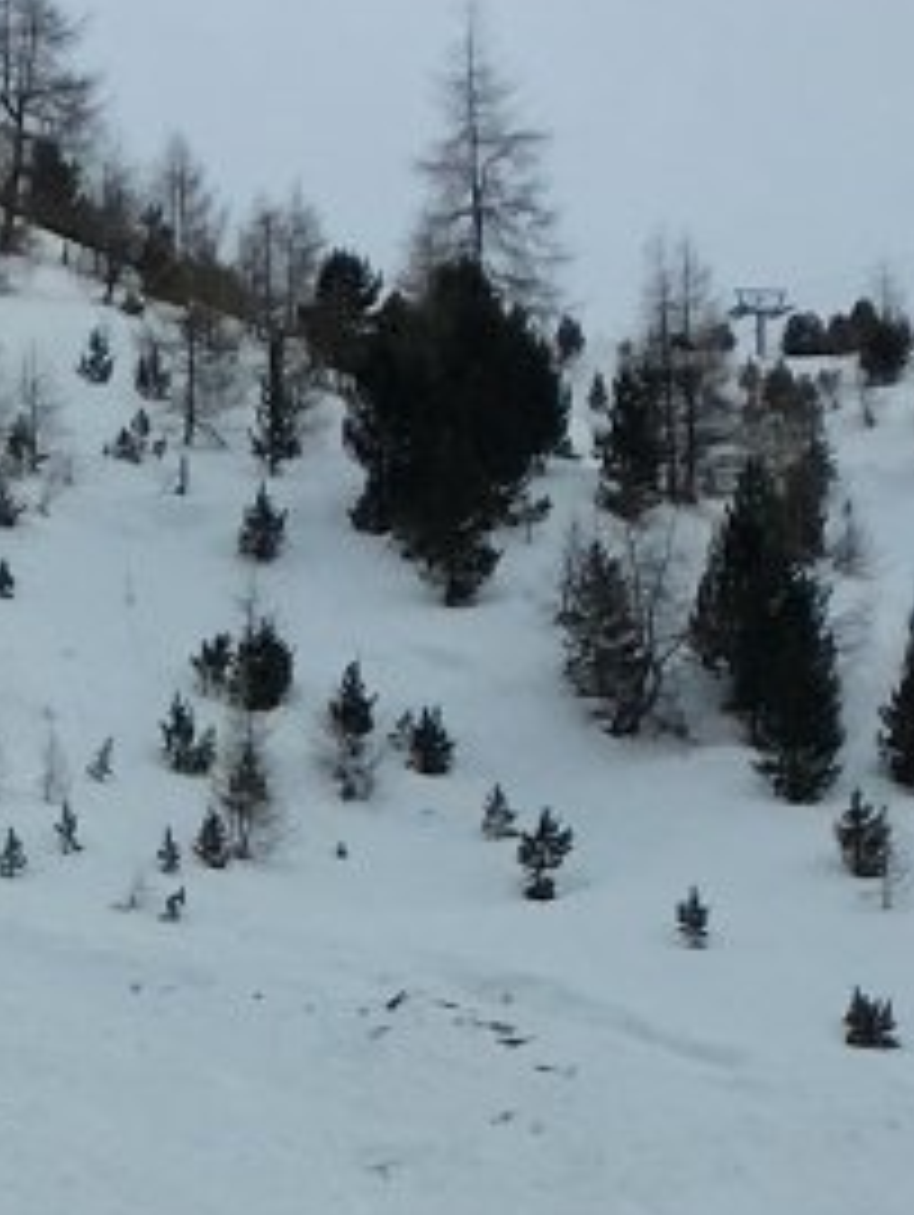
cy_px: 2200
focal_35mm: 161
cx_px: -227
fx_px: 5659
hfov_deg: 9.1
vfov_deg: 11.4
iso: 25
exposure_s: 1/1508
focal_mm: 4.15
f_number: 2.2
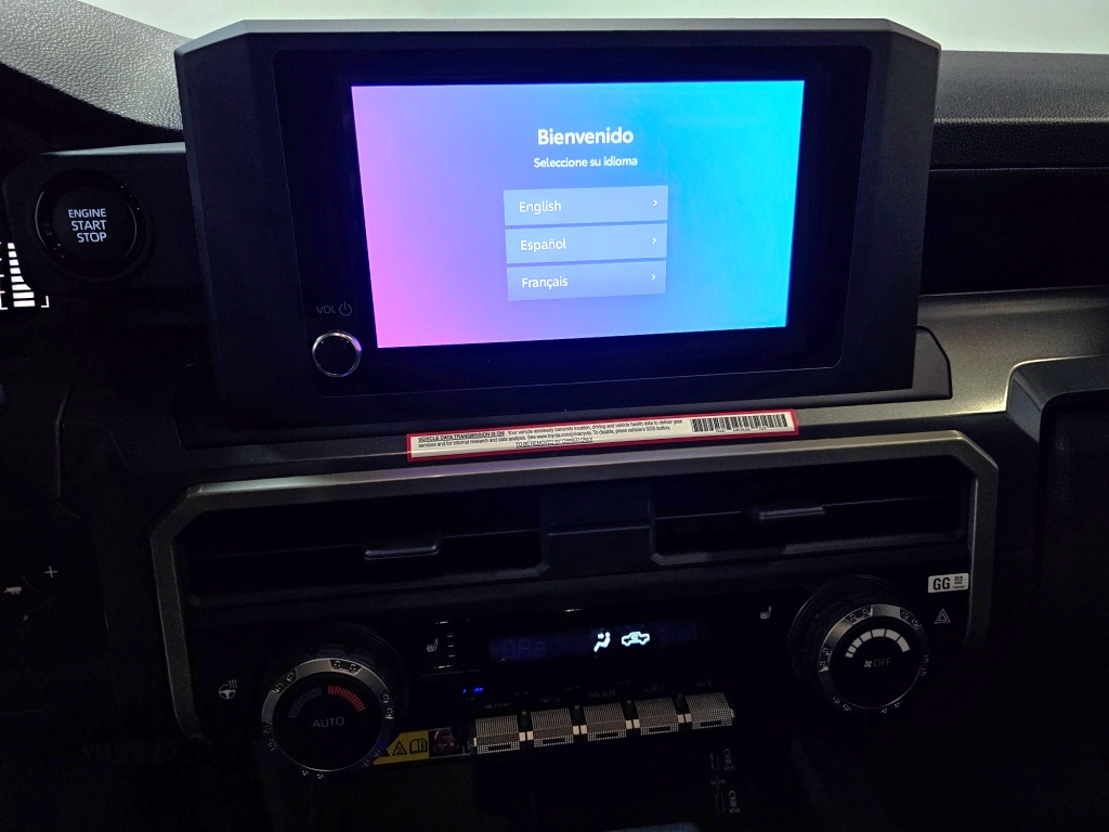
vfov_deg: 58.9
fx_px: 737
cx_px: 554
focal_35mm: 23
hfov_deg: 73.9
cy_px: 416
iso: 400
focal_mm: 6.3
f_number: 1.7
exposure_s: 1/120
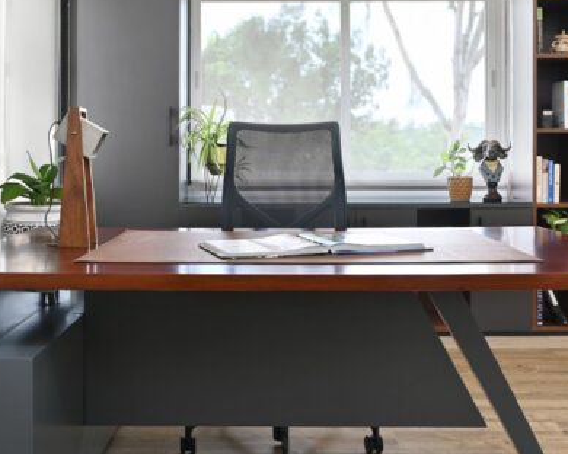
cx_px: 258
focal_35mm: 49
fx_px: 822
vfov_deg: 30.7
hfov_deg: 38.1
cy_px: 152
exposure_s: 3
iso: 100
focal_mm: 26.5
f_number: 8
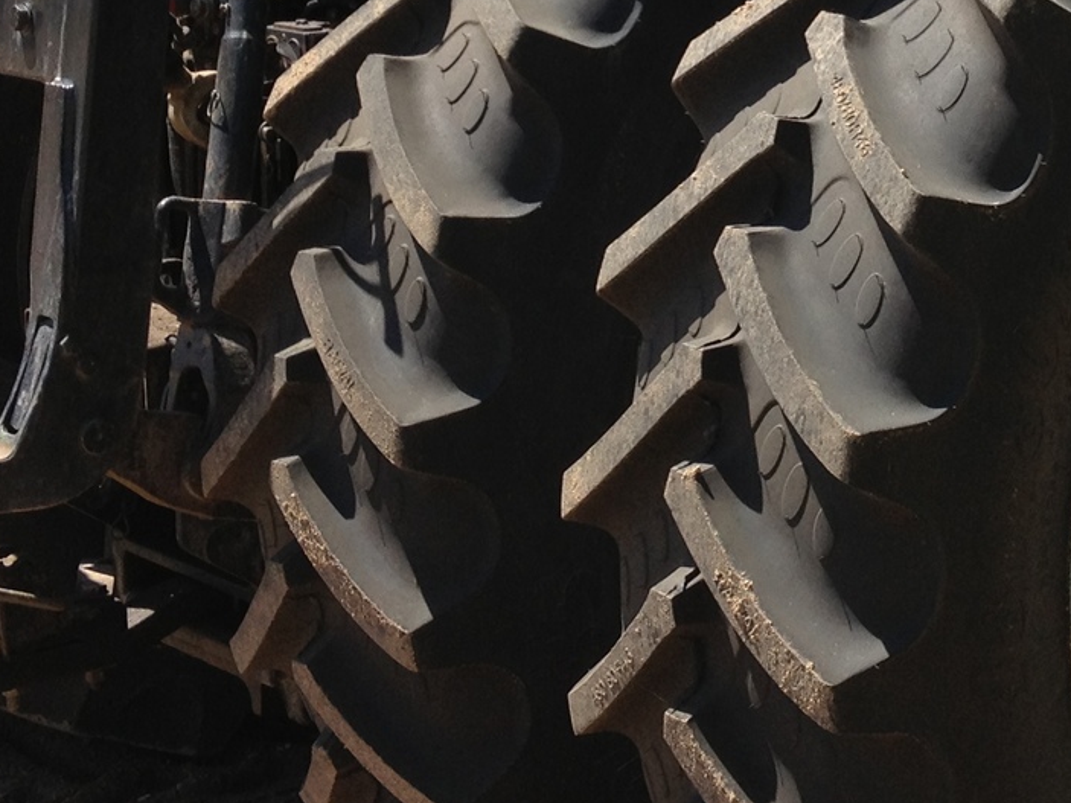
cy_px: -78
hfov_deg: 18.9
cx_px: 980
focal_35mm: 102
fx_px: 3155
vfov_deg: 14.2
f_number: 2.4
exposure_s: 1/935
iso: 50
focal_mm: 4.28
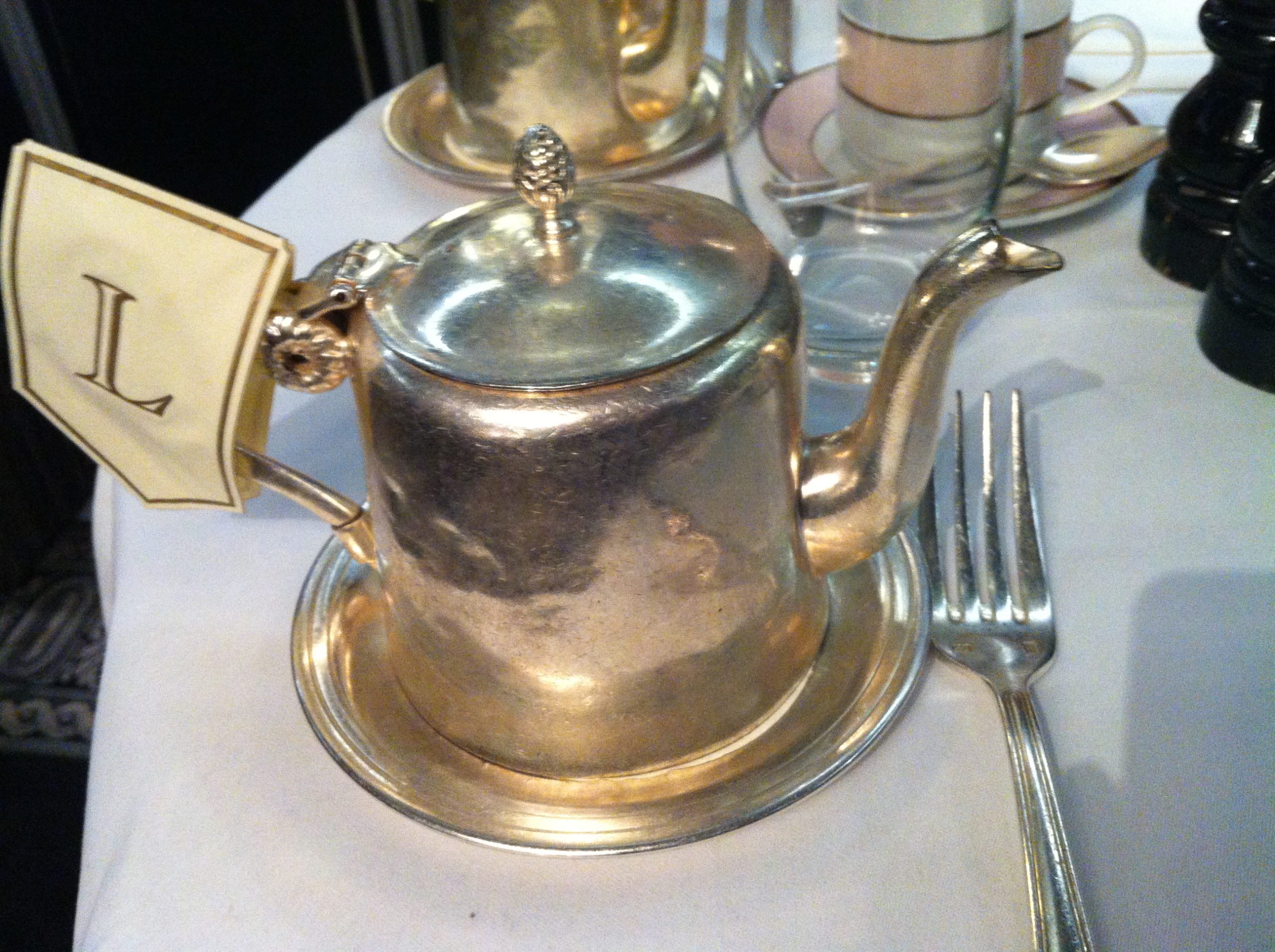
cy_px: 476
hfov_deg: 52.7
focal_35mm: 35
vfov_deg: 40.6
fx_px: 1287
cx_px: 638
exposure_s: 1/15
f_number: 2.8
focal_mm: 3.85
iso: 400
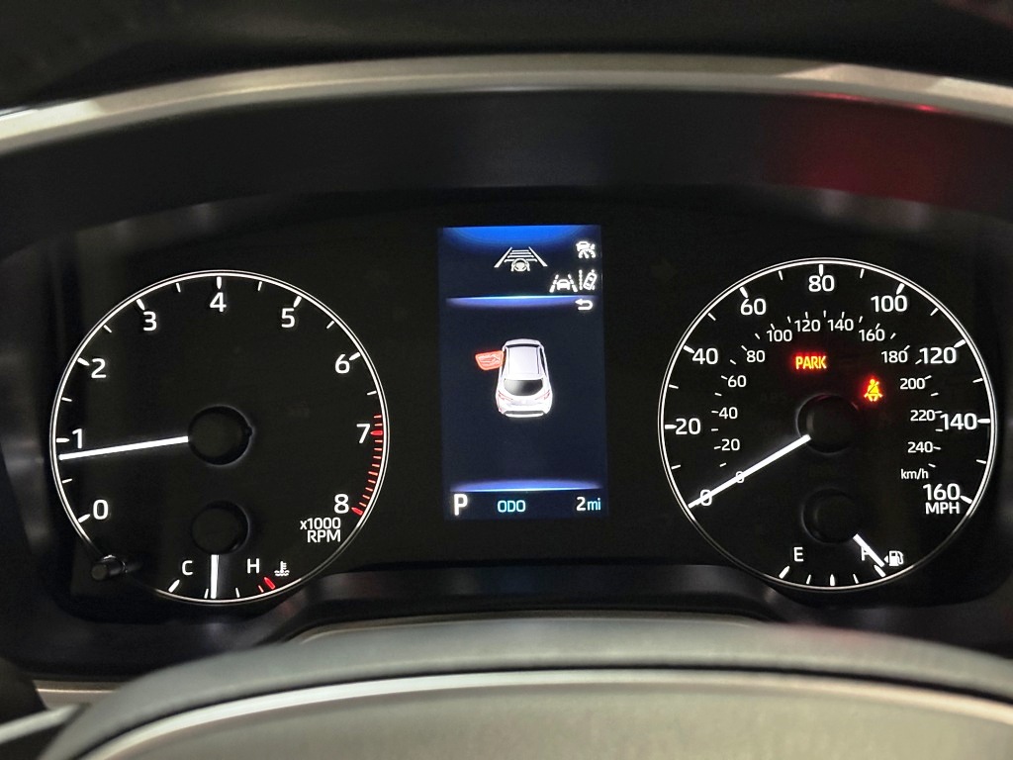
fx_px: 1405
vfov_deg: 30.3
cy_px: 380
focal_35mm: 48
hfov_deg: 39.7
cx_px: 506
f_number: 1.78
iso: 640
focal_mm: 6.86
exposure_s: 1/24
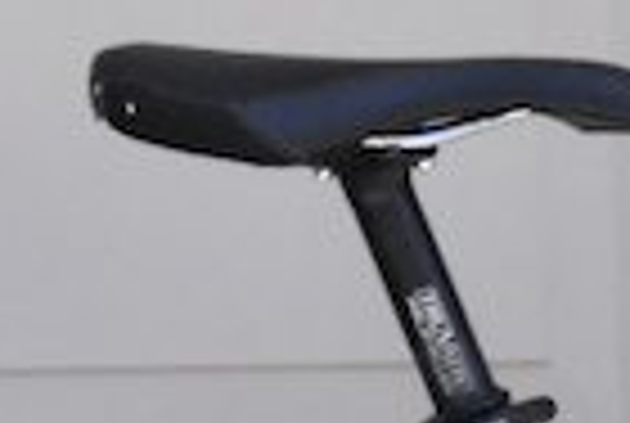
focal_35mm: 285
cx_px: 1112
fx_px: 4998
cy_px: 621
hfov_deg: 7.0
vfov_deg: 4.8
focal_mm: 50
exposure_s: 1/2000
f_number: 16
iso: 12800
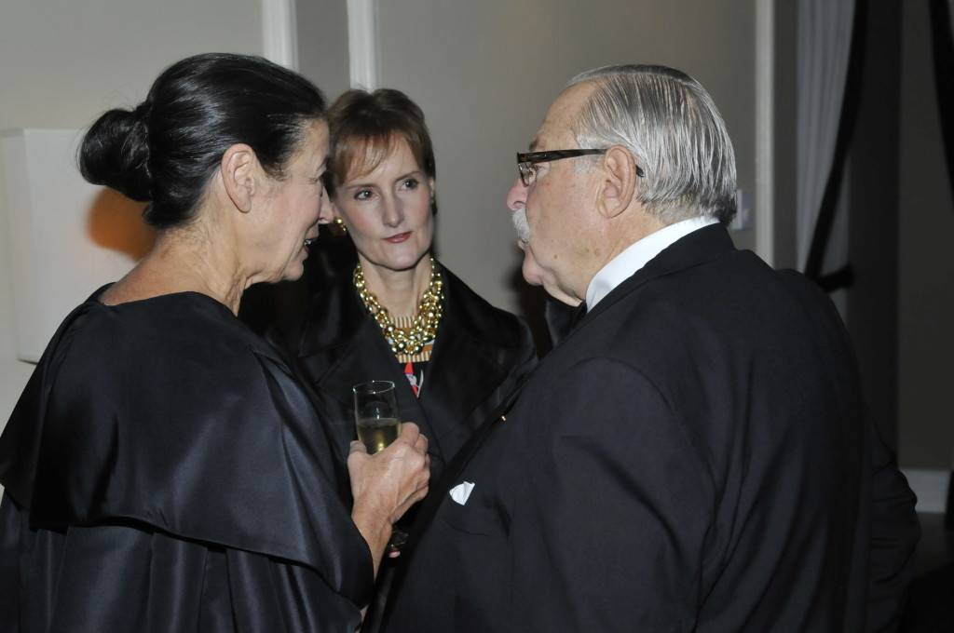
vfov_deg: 28.0
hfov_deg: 41.2
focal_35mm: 48
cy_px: 316
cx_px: 477
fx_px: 1270
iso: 800
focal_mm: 32
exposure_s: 1/250
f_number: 3.5
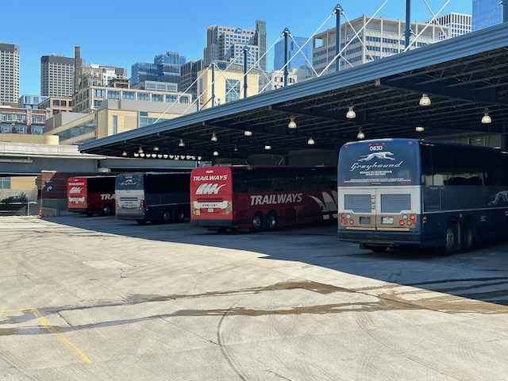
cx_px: 254
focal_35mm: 48
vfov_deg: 30.3
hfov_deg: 39.7
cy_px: 190
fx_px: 704
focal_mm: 6.86
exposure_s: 1/1475
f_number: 1.78
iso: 64
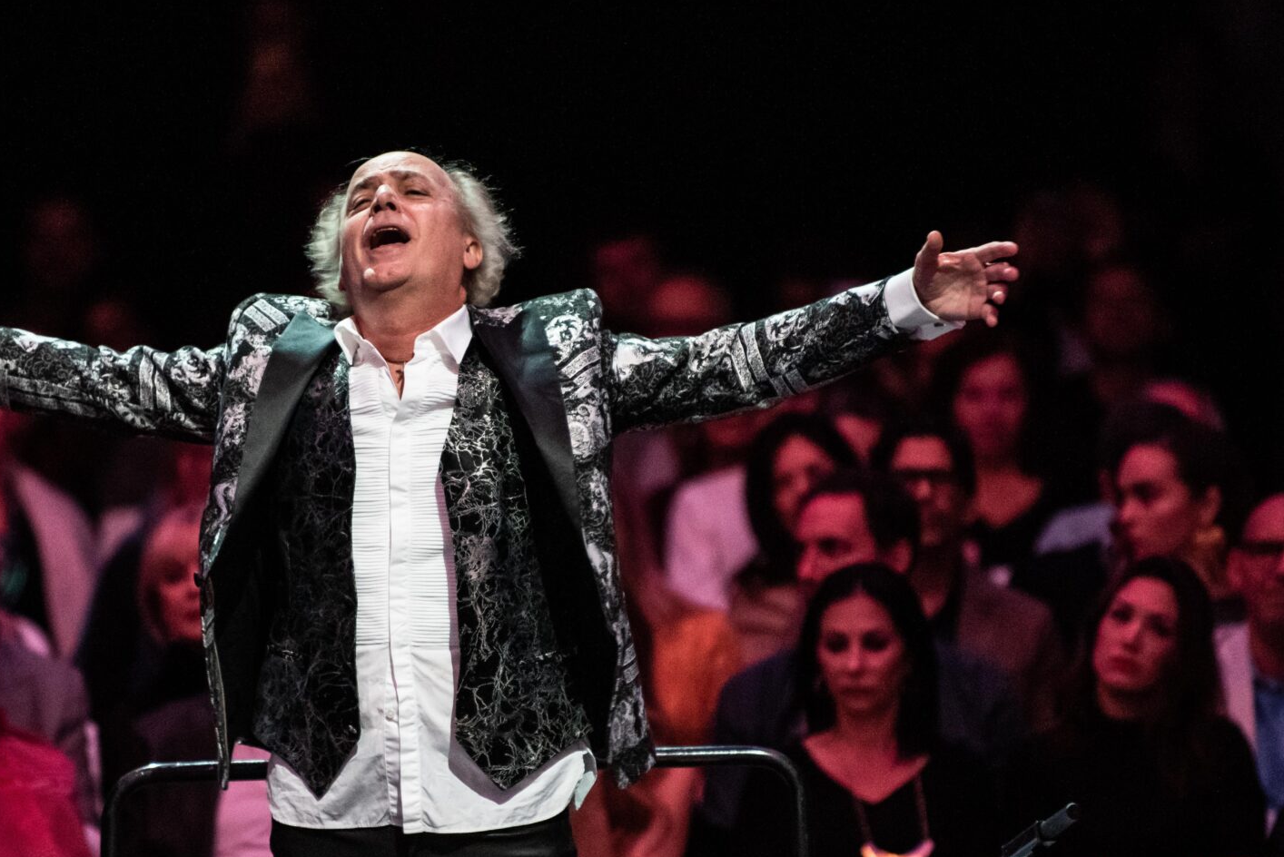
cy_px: 568
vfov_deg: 3.8
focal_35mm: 362
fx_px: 12916
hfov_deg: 5.7
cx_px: 470
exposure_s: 1/320
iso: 5000
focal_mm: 200
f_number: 2.8
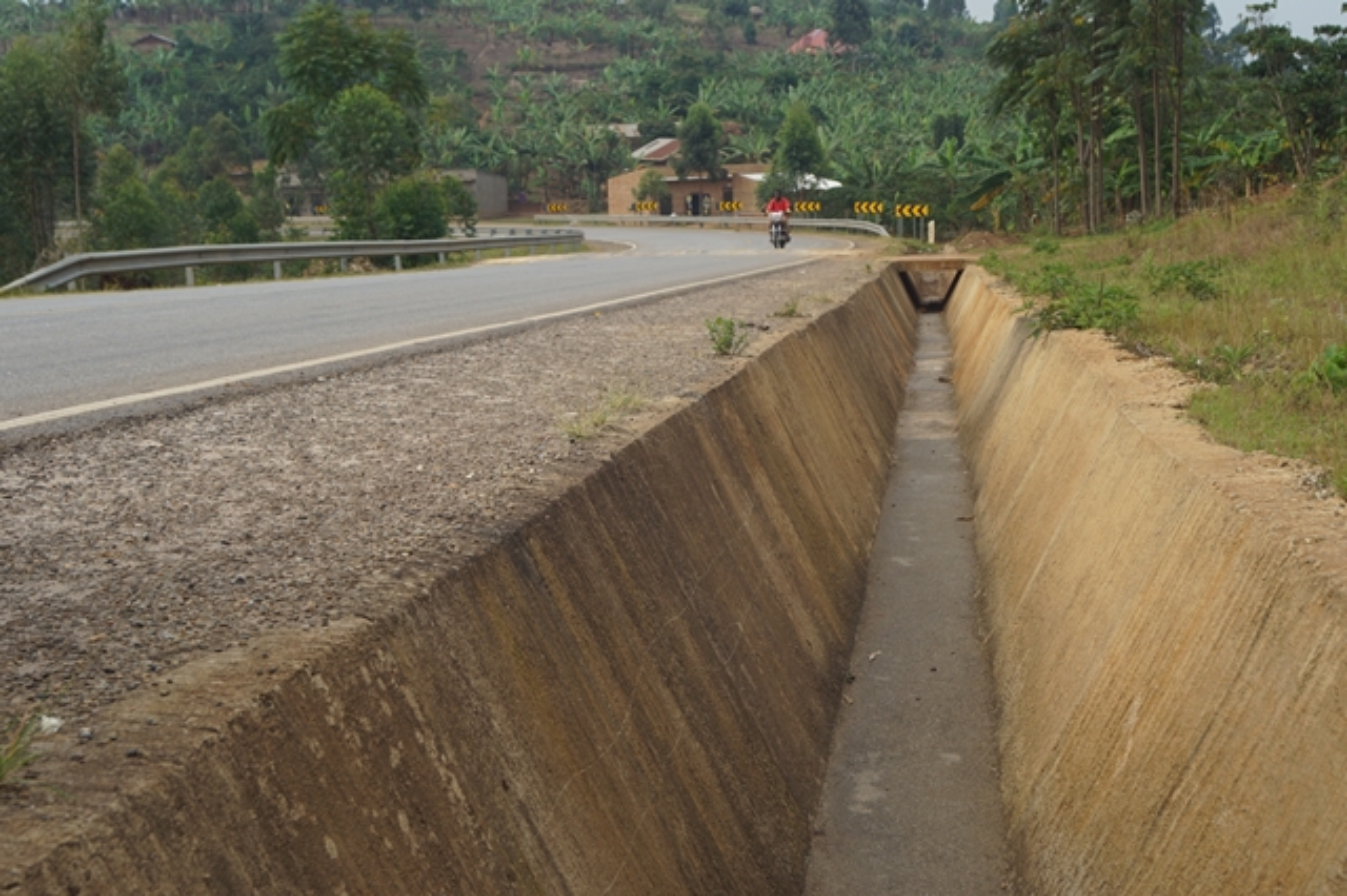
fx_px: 1683
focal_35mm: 45
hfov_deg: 43.6
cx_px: 674
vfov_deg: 29.8
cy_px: 448
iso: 100
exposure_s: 1/250
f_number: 5.6
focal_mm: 30
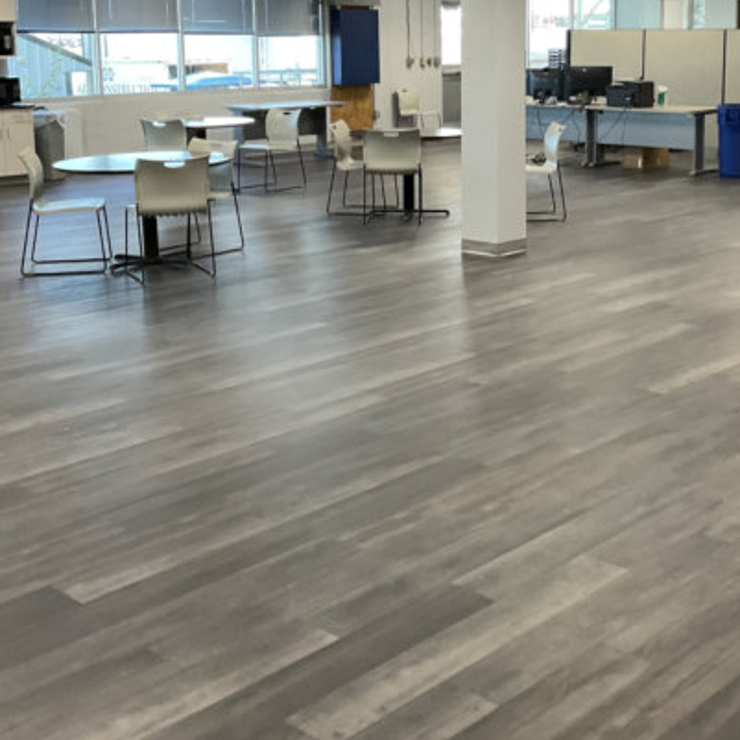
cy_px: 214
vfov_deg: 32.4
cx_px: 470
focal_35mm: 52
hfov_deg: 32.6
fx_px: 1258
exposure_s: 1/60
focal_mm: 3
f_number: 1.8
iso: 50
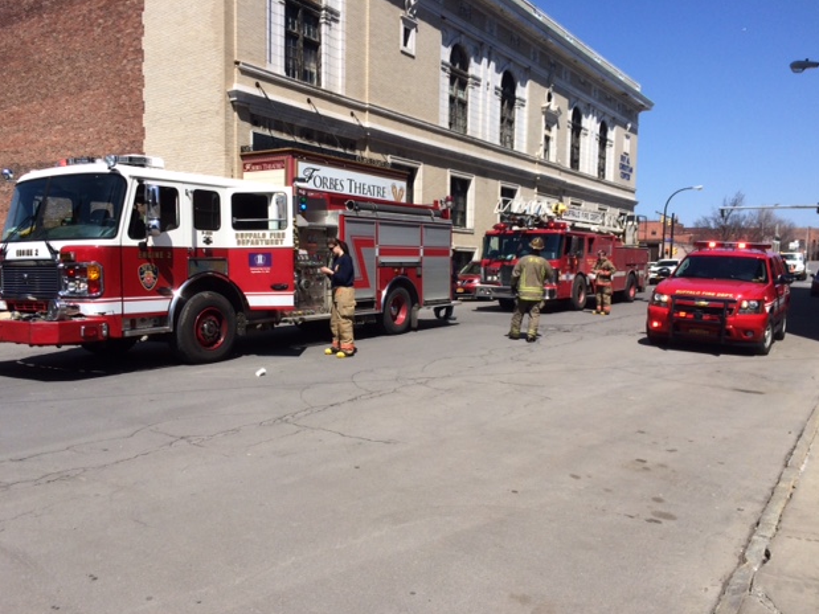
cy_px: 310
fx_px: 710
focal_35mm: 30
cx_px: 402
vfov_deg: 46.8
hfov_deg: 60.0
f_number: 2.2
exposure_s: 1/2564
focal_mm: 4.15
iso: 32
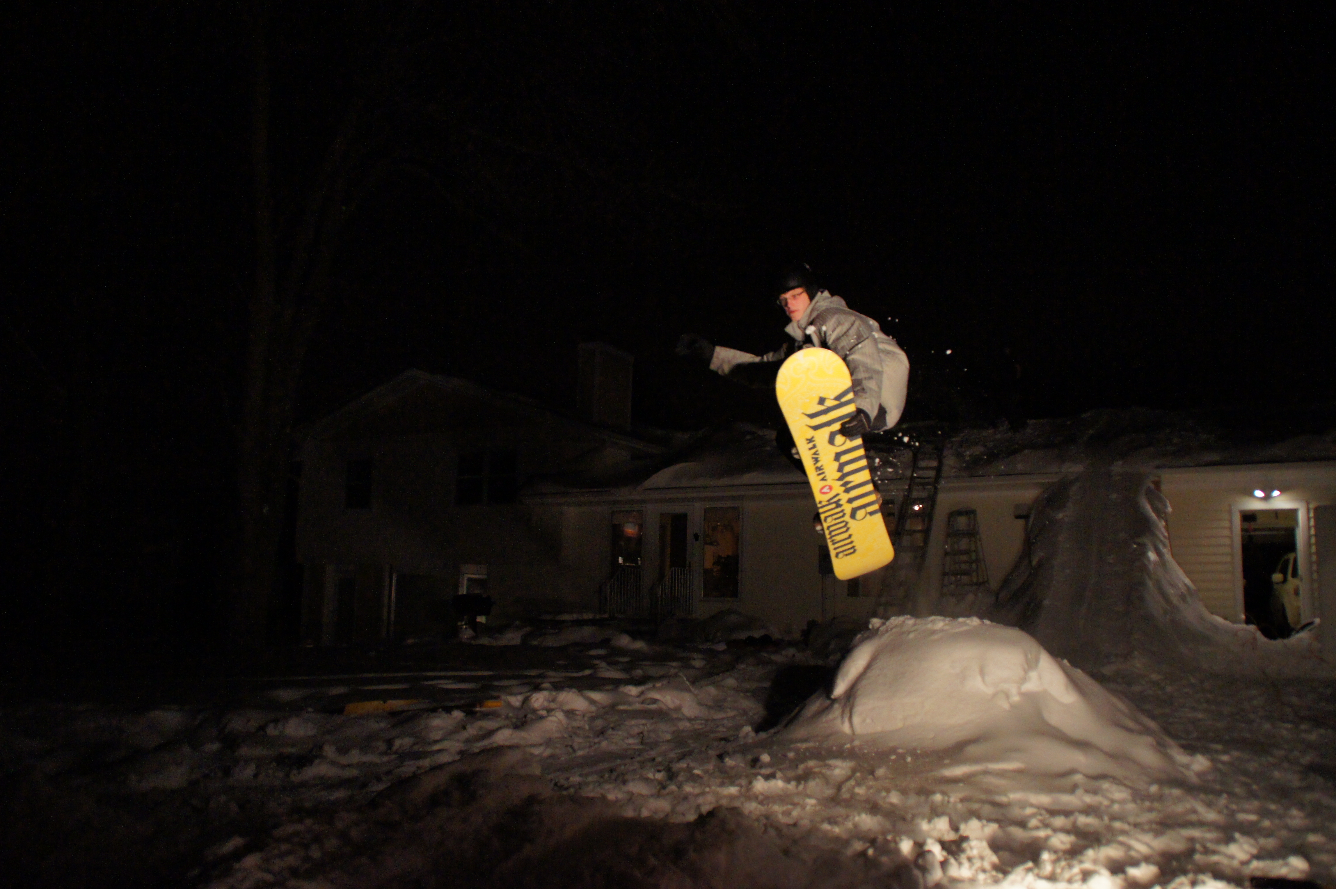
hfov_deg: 67.4
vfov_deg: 47.9
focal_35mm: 27
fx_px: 1001
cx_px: 668
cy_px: 444
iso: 1600
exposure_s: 1/320
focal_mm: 18
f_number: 3.5
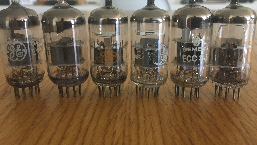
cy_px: 63
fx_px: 218
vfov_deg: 36.6
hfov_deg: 61.0
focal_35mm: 32
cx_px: 127
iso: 200
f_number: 2.2
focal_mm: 4.15
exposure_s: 1/33
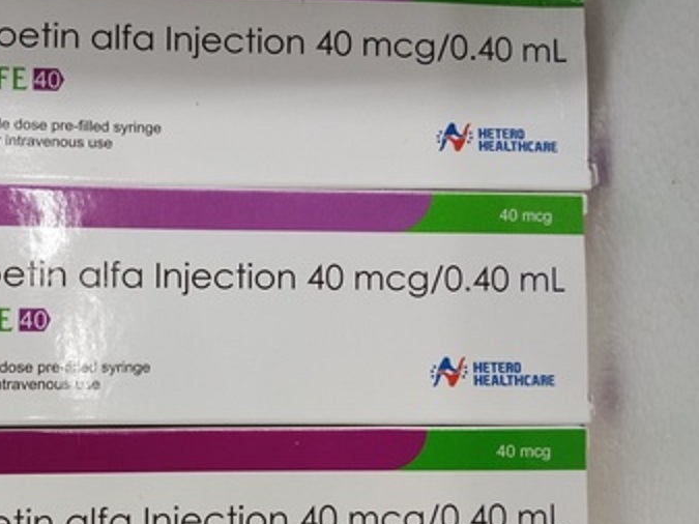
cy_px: 328
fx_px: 808
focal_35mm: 40
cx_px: 227
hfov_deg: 46.0
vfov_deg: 35.7
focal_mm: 3.65
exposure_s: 1/33.3
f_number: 2.2
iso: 385
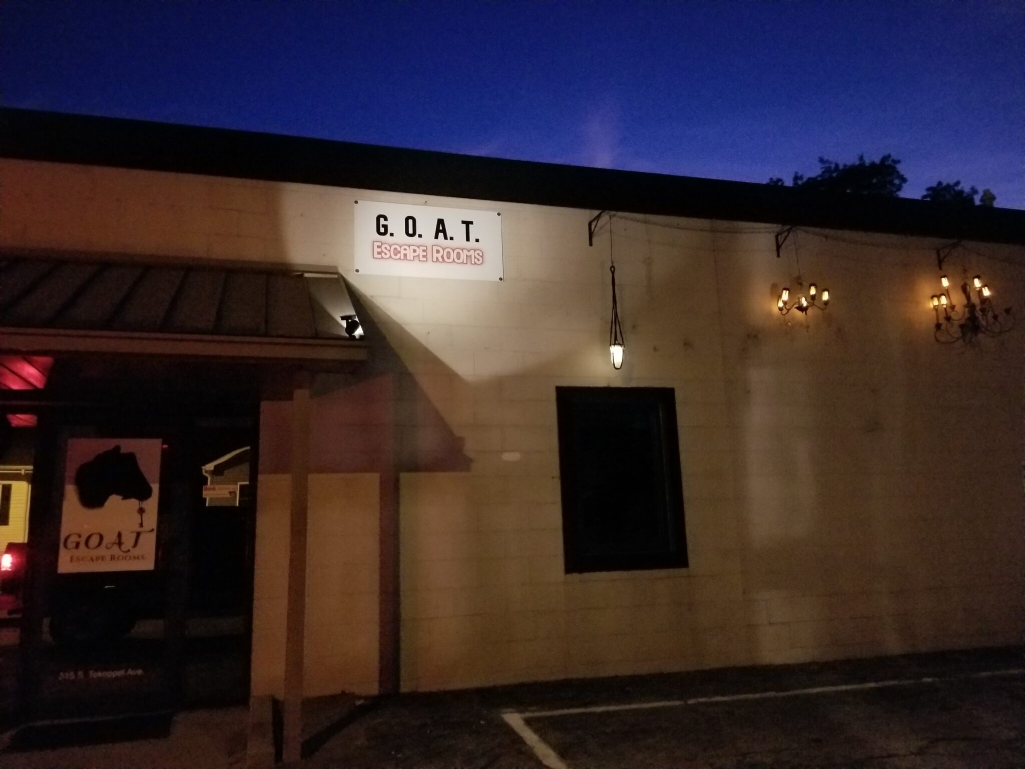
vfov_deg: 53.1
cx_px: 512
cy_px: 384
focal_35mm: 26
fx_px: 770
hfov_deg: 67.3
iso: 1250
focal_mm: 4.25
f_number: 1.7
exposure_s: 1/10
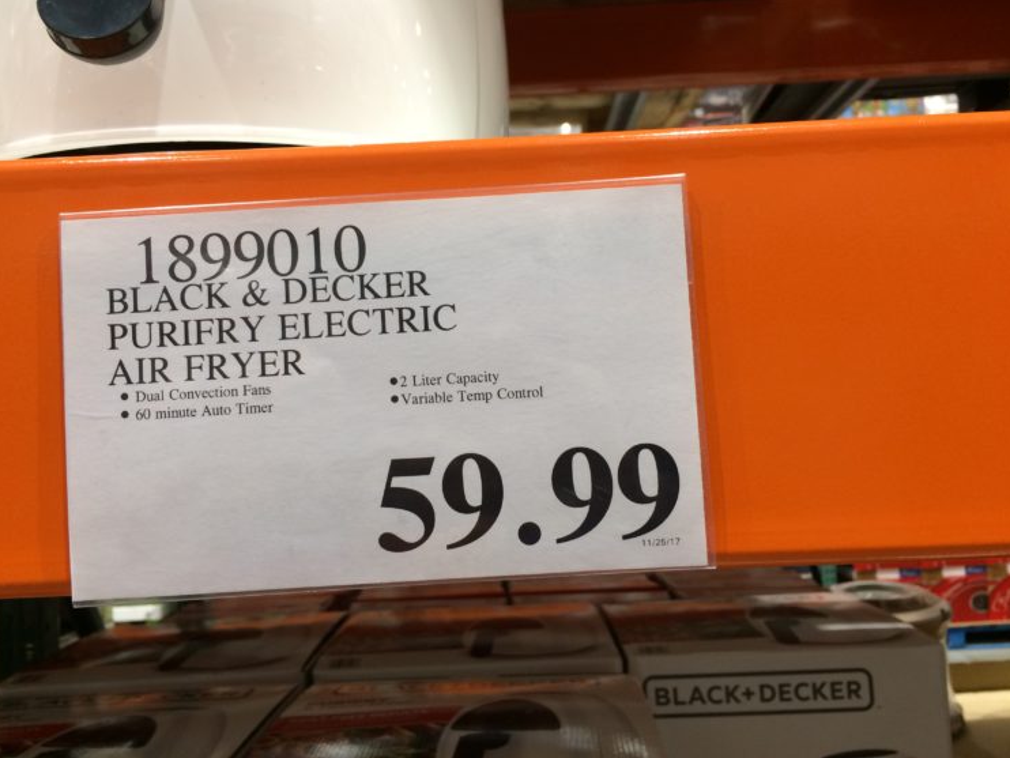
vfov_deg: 46.8
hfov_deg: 59.9
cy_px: 367
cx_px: 493
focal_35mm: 30
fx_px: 876
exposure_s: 1/33
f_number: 2.2
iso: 125
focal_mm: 4.15
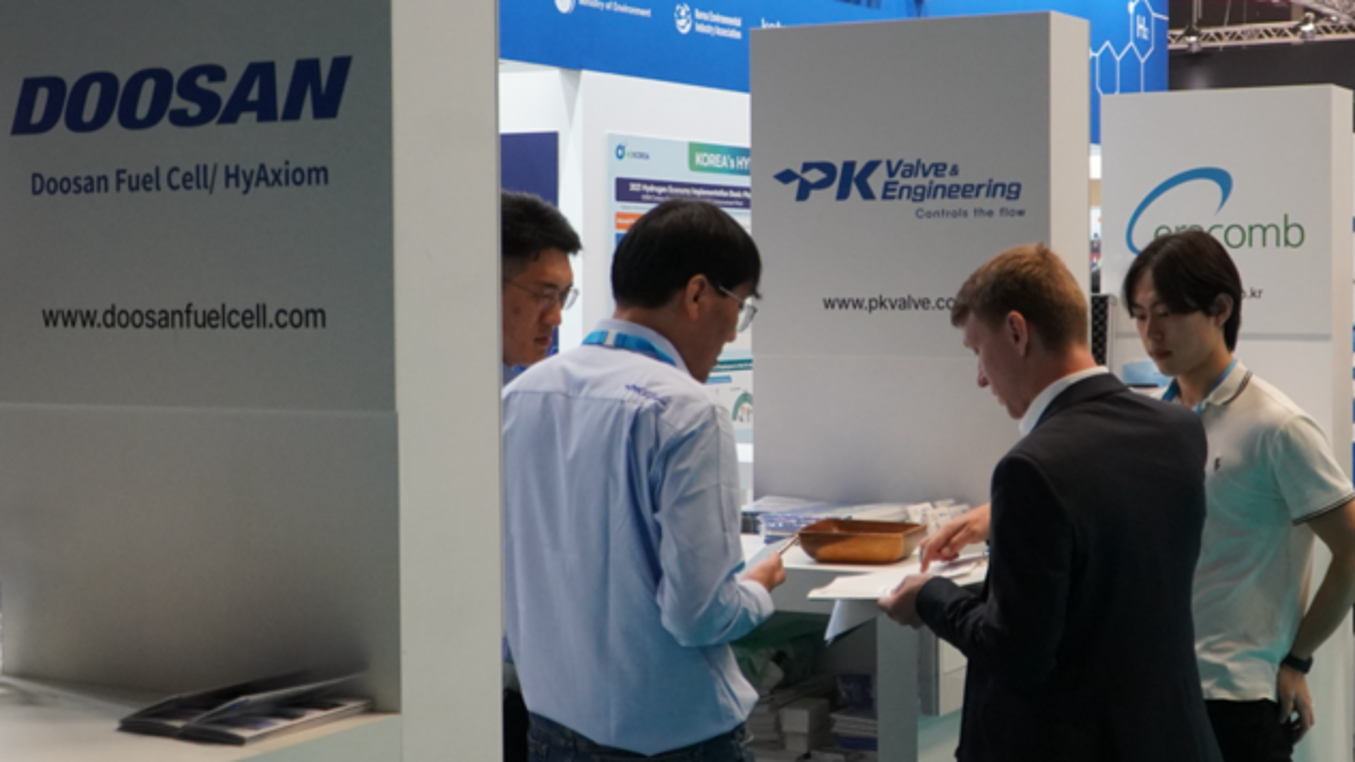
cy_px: 283
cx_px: 925
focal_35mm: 55
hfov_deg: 37.5
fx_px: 1969
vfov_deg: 21.9
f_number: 4
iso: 1600
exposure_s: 1/160
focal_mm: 23
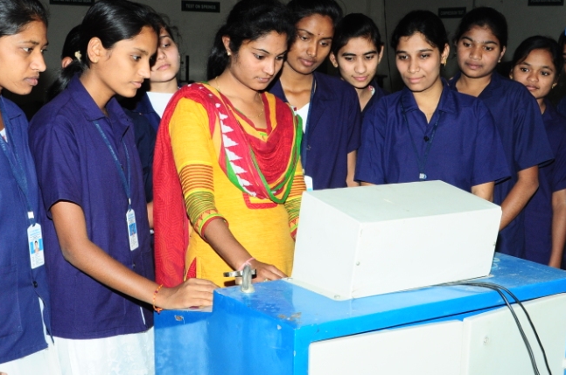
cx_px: 314
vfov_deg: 23.7
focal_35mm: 57
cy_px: 219
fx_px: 895
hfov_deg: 35.1
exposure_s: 1/125
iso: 500
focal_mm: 24
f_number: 7.1
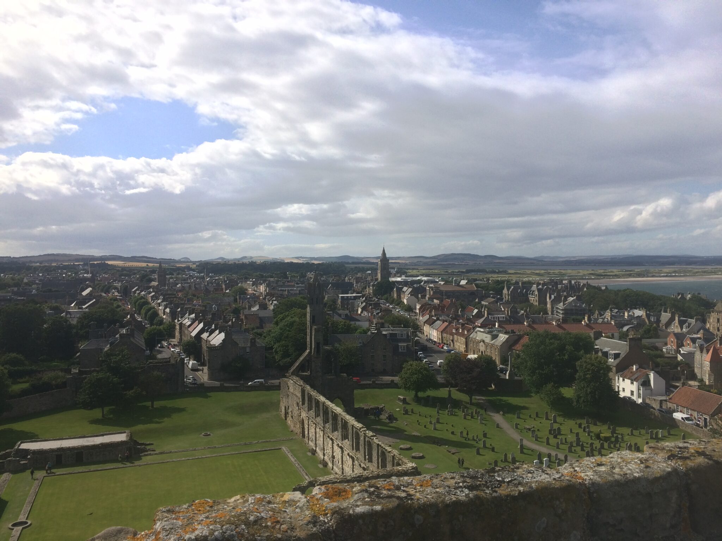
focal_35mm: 29
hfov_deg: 61.7
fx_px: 605
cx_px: 361
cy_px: 270
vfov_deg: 48.2
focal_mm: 4.15
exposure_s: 1/1466
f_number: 2.2
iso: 32
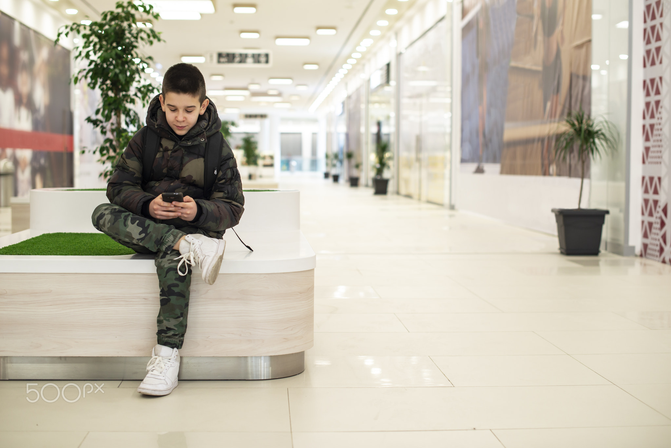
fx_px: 932
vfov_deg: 27.0
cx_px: 336
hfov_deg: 39.6
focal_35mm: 50
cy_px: 224
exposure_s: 1/125
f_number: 2
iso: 180
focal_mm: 50
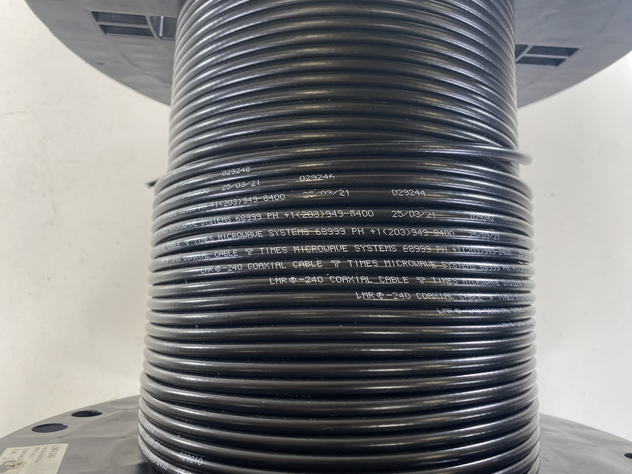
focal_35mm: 26
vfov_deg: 53.1
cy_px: 237
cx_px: 316
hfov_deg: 67.3
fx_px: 475
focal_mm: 4.25
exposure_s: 1/120
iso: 64
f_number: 1.8
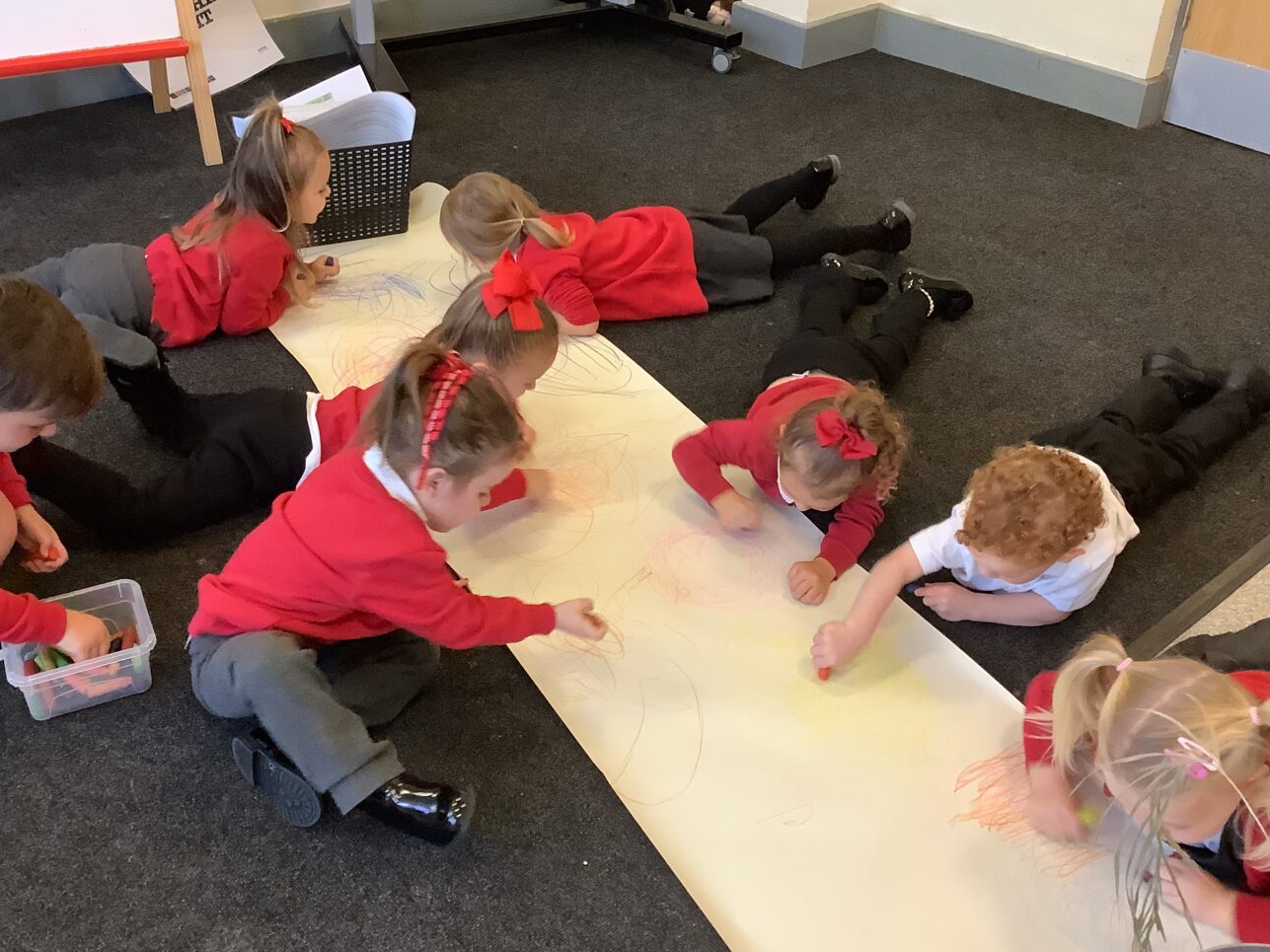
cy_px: 434
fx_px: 1357
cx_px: 623
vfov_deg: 38.6
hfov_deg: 50.1
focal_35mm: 37
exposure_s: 1/50
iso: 250
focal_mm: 3.3
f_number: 2.4
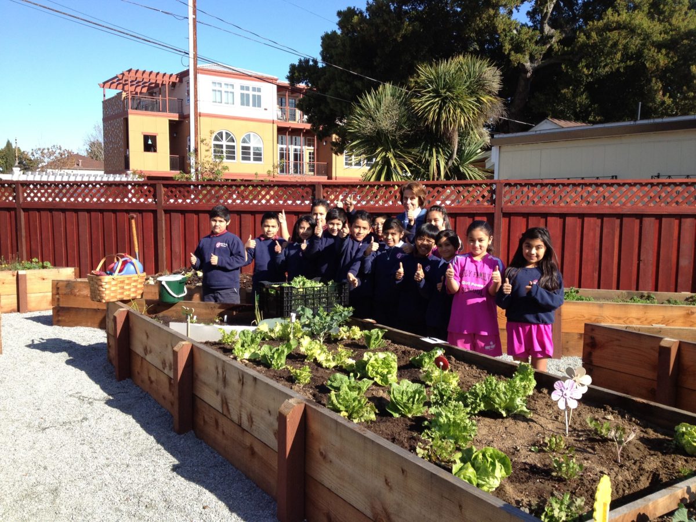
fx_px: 704
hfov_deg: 52.6
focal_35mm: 35
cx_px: 348
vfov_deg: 40.7
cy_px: 261
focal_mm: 4.28
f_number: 2.4
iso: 80
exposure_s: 1/1004
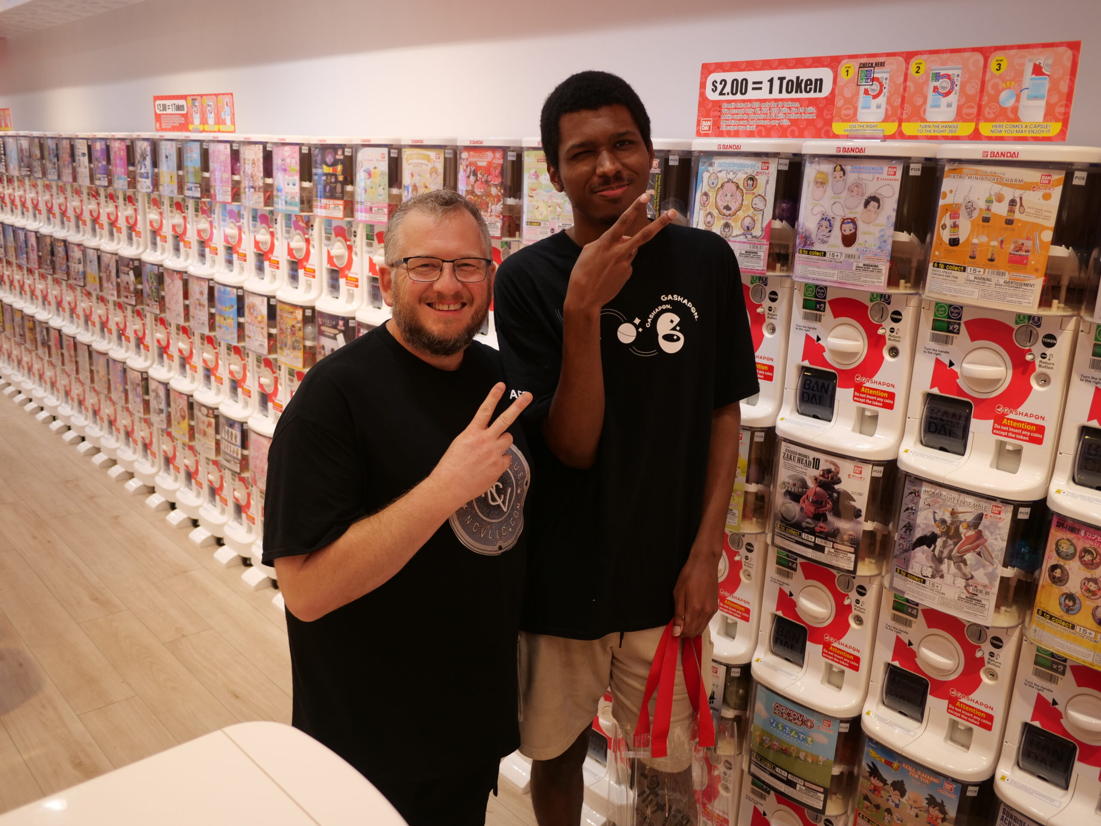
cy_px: 413
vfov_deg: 49.7
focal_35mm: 28
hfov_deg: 63.4
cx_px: 550
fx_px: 891
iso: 250
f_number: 2.5
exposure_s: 1/60
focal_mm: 14
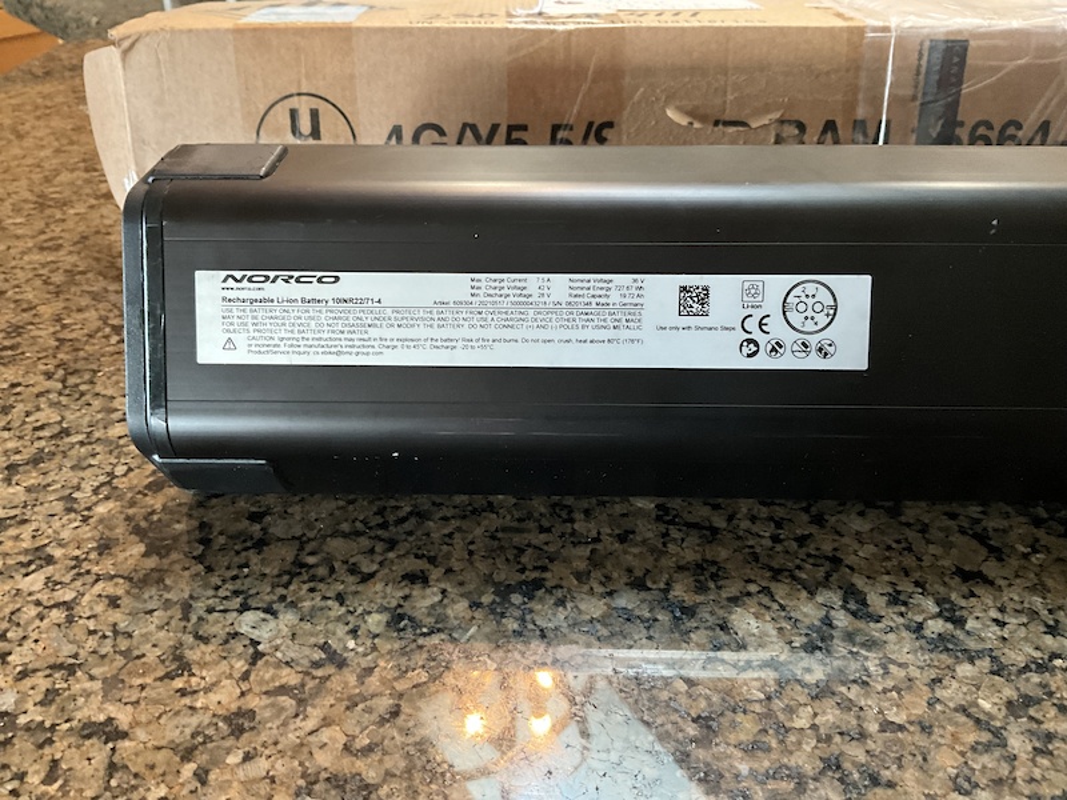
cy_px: 400
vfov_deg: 48.2
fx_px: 894
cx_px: 534
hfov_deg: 61.7
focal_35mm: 29
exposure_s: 1/40
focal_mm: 3
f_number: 1.8
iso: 250
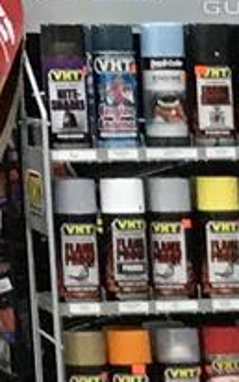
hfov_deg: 4.4
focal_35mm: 288
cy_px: 892
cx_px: 730
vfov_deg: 6.9
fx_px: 2997
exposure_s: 1/24
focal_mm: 3.99
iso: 40
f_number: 1.8
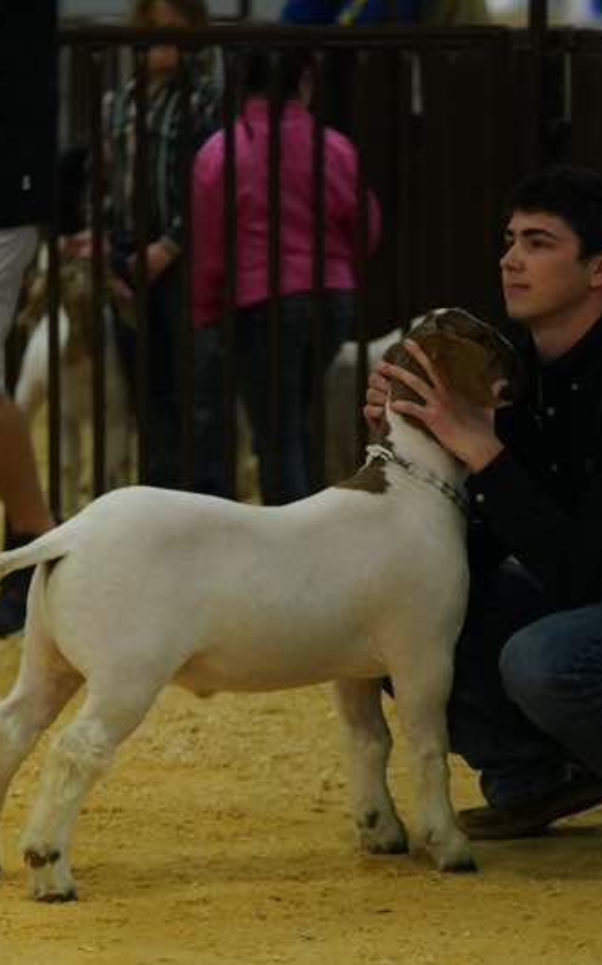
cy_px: 482
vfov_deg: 10.3
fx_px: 5361
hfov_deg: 6.4
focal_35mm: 204
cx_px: 426
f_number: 3.5
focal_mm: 133
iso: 4000
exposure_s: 1/250
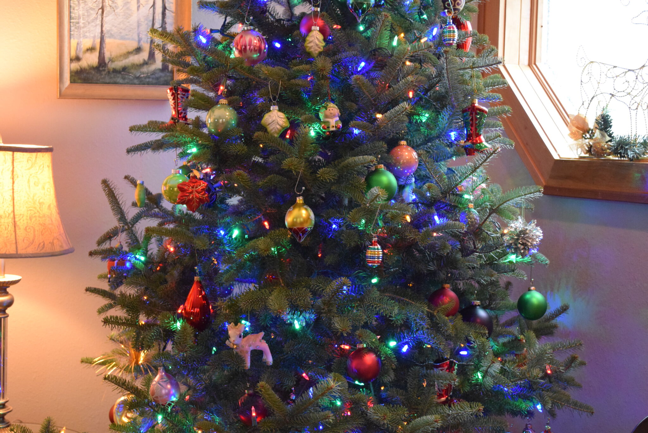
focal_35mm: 54
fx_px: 973
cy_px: 216
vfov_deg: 25.1
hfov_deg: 36.8
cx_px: 324
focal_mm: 36
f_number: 5
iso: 3600
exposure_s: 1/60
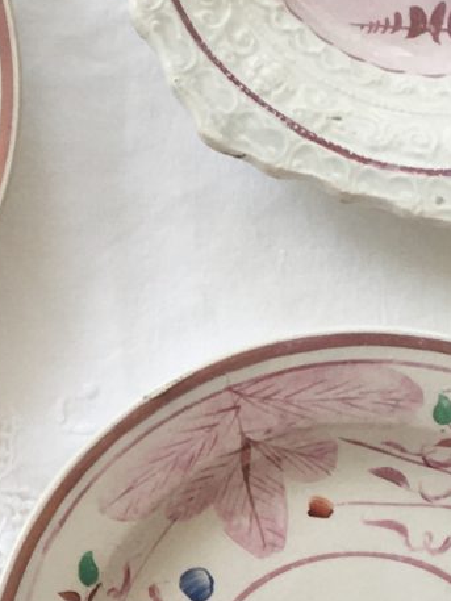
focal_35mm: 130
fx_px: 2257
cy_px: 656
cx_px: -167
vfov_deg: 14.8
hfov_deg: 11.1
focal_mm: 4.15
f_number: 2.2
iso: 32
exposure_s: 1/120
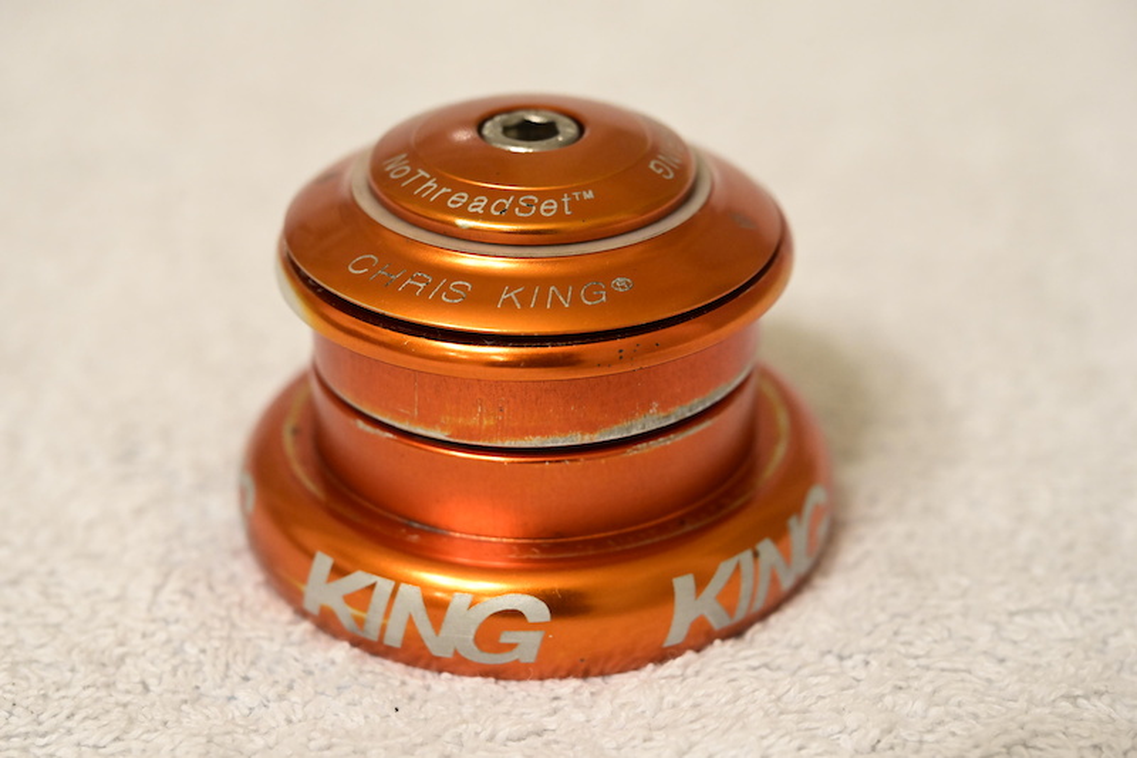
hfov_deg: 18.6
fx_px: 3473
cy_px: 379
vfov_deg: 12.4
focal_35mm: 110
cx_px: 568
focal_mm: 110
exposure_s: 1/25
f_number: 8
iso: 3200
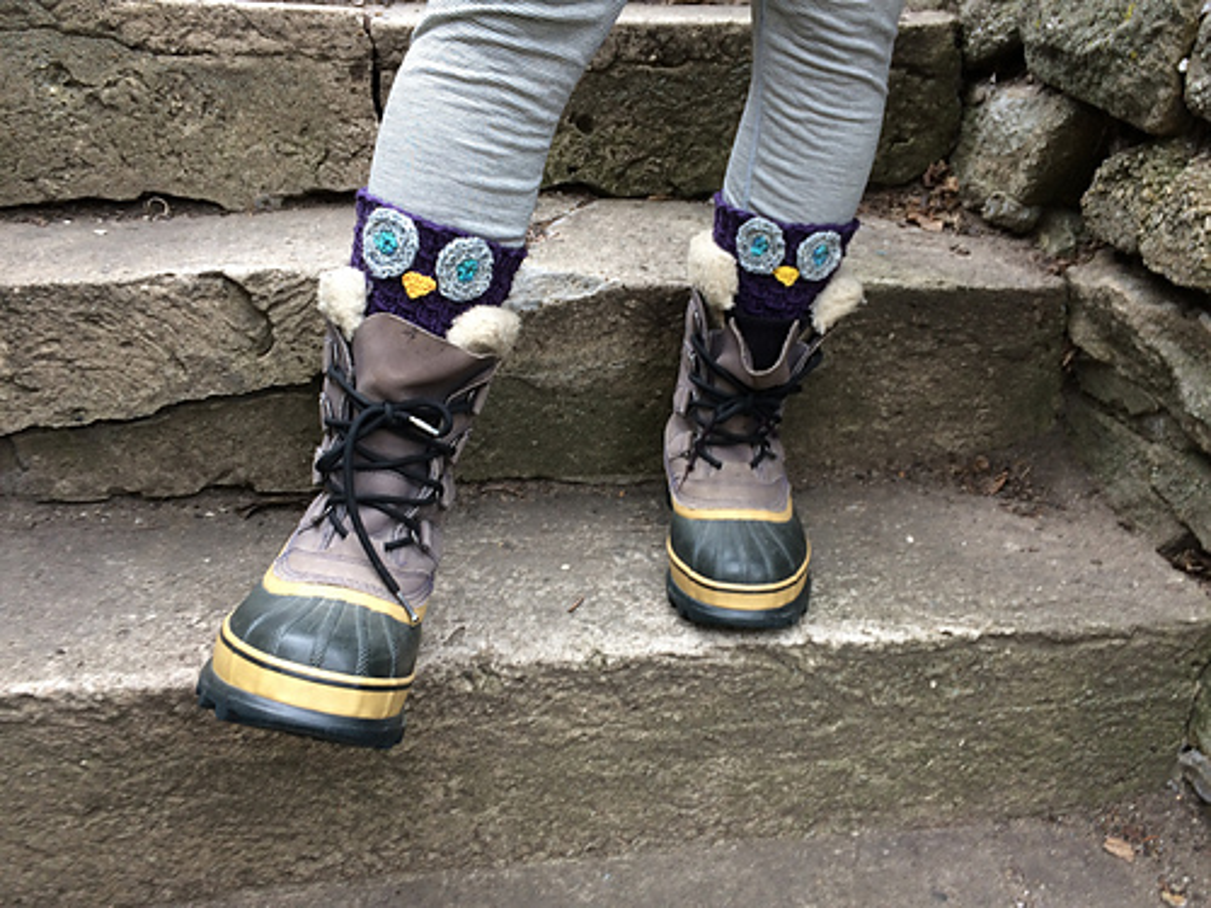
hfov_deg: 61.7
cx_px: 606
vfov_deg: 48.2
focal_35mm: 29
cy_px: 454
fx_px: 1015
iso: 40
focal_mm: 4.15
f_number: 2.2
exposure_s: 1/40
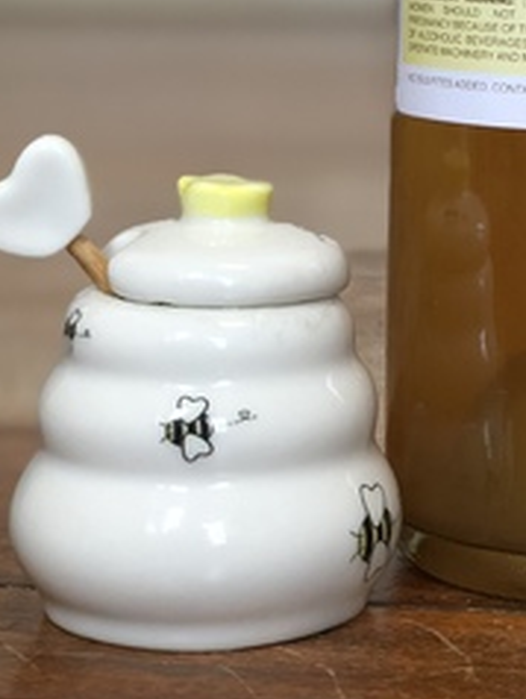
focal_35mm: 131
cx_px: 511
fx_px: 2649
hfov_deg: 11.2
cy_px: -117
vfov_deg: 14.6
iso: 40
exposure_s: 1/60
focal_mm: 6
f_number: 2.4
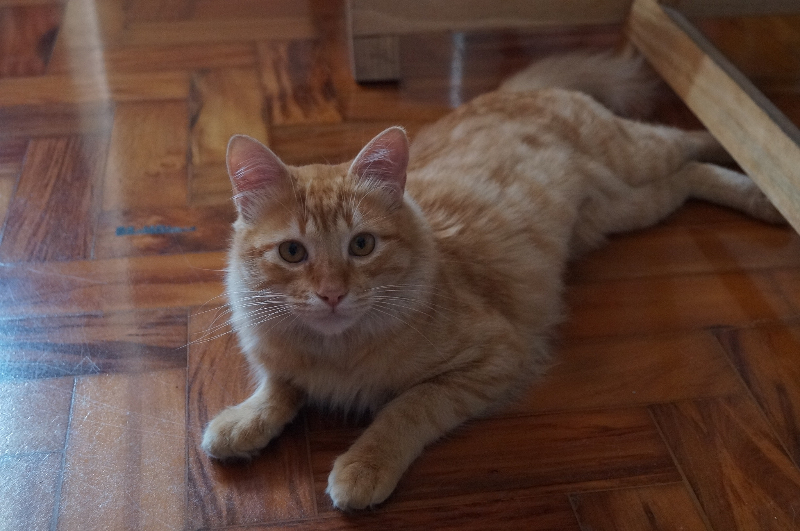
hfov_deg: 38.2
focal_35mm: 52
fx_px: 1154
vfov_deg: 25.9
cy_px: 266
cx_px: 400
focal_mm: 35
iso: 2500
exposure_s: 1/60
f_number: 4.5
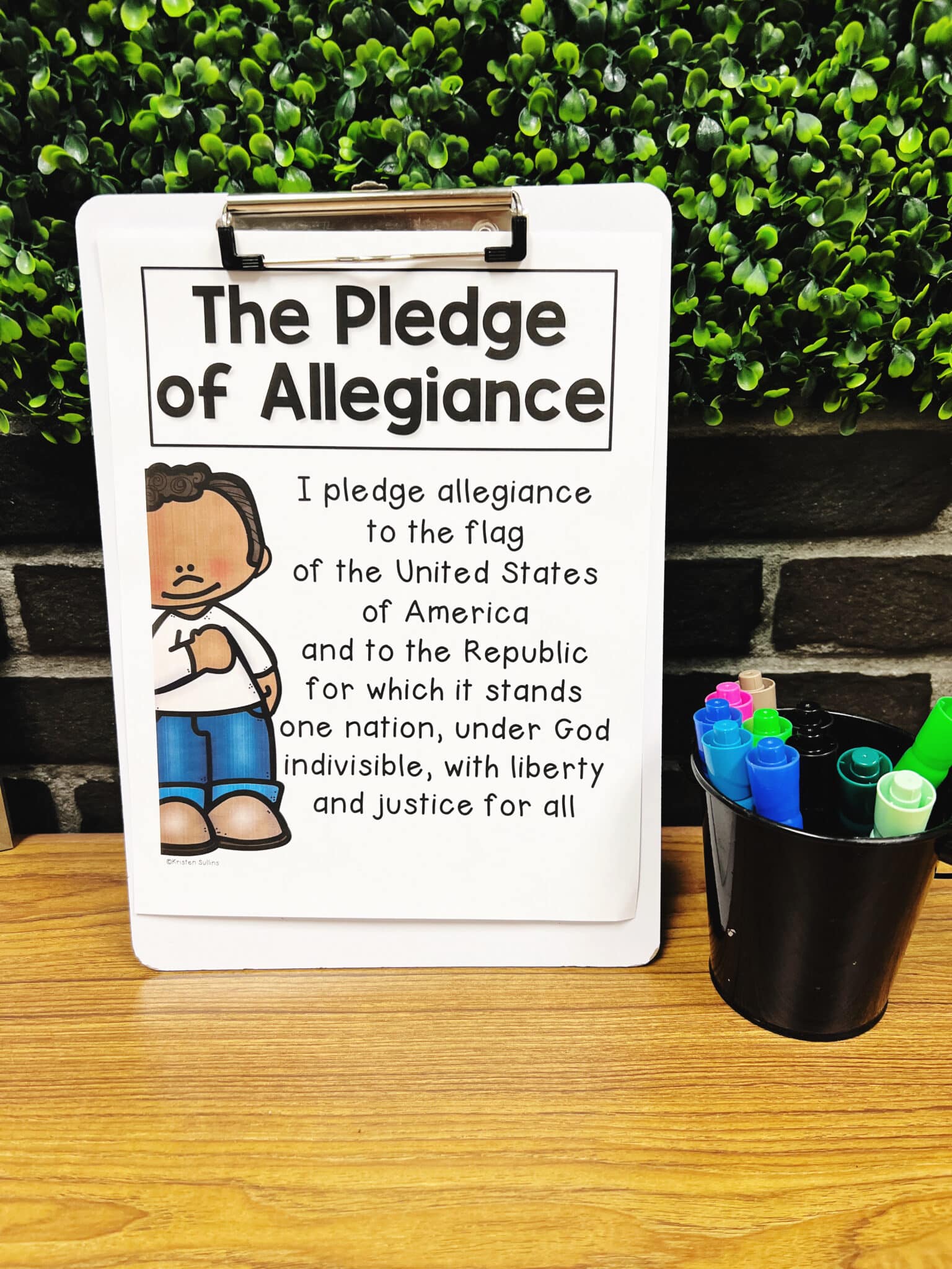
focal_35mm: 26
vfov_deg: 67.3
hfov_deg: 53.1
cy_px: 634
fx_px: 953
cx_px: 476
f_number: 1.5
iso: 125
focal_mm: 5.7
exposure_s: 1/106
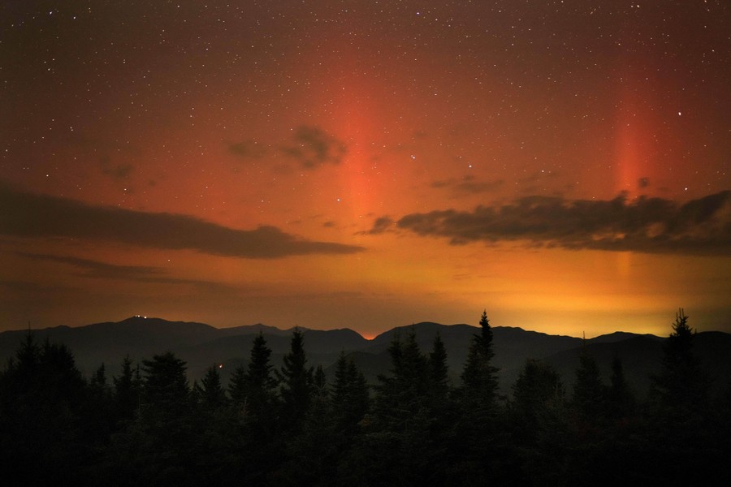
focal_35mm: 35
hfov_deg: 54.4
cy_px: 244
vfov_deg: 37.9
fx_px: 711
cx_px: 366
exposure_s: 15
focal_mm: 35
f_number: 1.8
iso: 6400
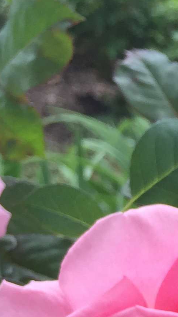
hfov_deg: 9.3
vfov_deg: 16.7
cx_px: 393
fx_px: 1000
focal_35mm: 119
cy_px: 446
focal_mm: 4.15
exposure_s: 1/223
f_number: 2.2
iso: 32
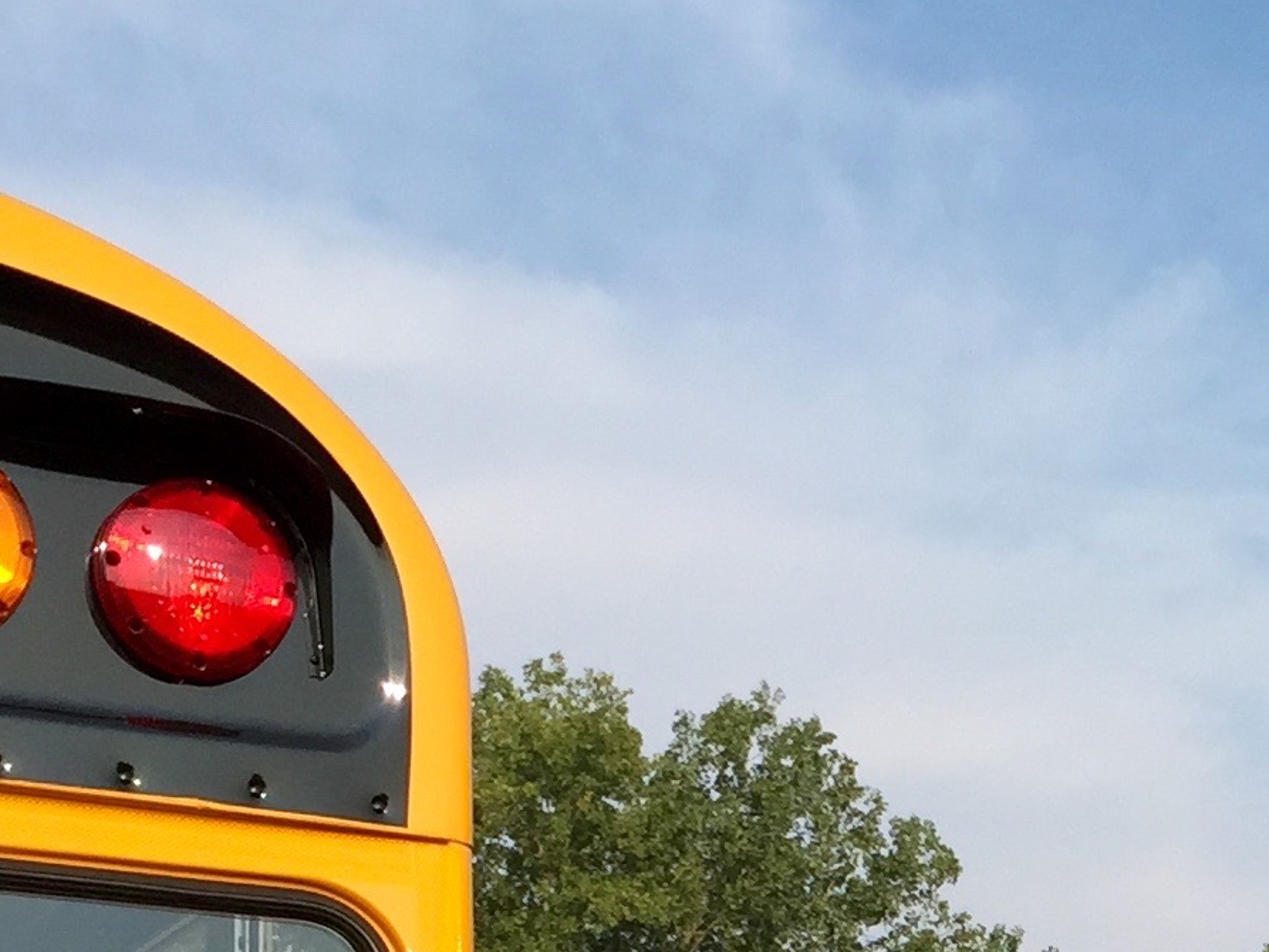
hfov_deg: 17.9
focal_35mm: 106
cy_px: 1572
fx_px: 3886
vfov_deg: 13.0
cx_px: 1401
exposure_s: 1/1721
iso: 32
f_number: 2.2
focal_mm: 4.15
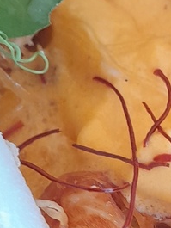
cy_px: 265
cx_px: 159
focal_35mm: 163
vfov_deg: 11.9
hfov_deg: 9.1
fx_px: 1073
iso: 50
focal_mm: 4
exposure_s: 1/50
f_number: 1.8
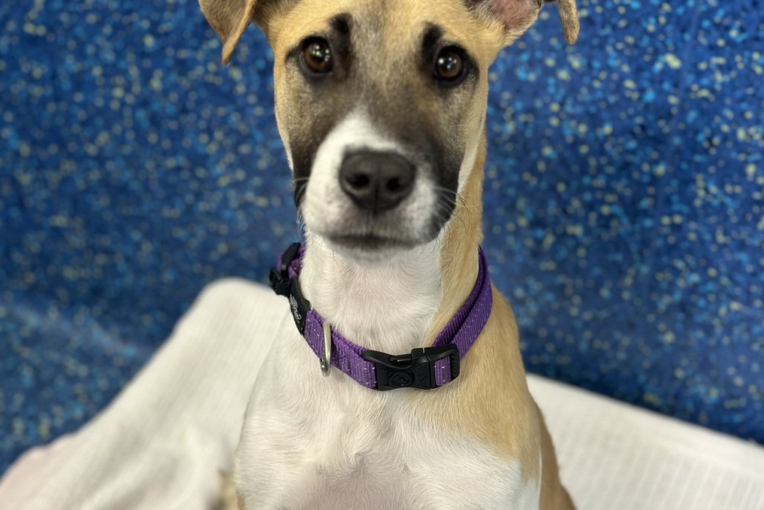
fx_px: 1422
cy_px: 252
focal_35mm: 67
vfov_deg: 20.3
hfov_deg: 30.1
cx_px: 382
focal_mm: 6.86
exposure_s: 1/50
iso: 125
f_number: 1.78
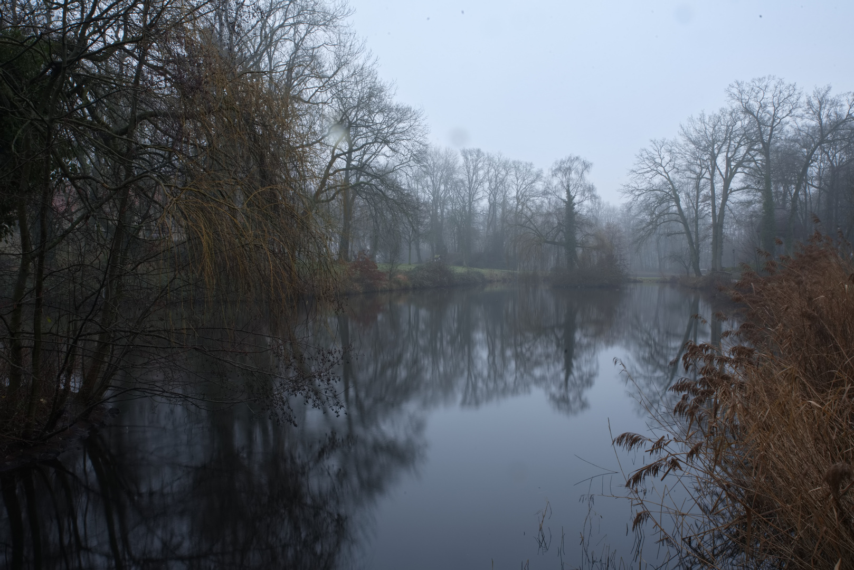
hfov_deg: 63.6
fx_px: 688
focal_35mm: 29
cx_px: 427
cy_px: 285
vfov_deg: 45.0
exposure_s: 1.6
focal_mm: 29
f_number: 22
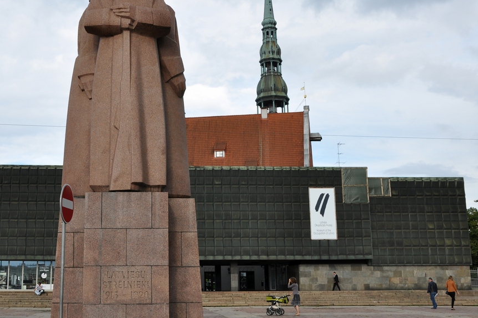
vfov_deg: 29.2
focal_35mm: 46
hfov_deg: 42.4
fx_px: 611
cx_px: 173
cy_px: 143
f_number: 8
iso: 200
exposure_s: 1/250
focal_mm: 22
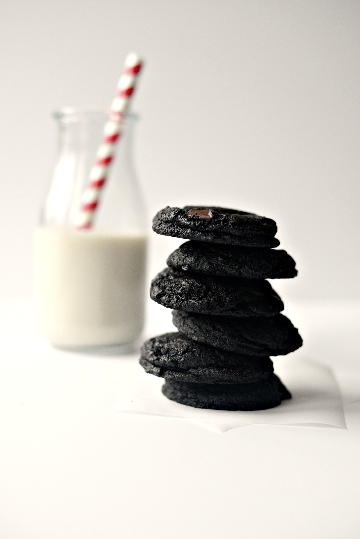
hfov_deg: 27.0
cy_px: 270
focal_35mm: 50
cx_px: 180
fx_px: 749
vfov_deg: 39.6
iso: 1600
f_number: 2.8
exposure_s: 1/125
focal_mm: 50
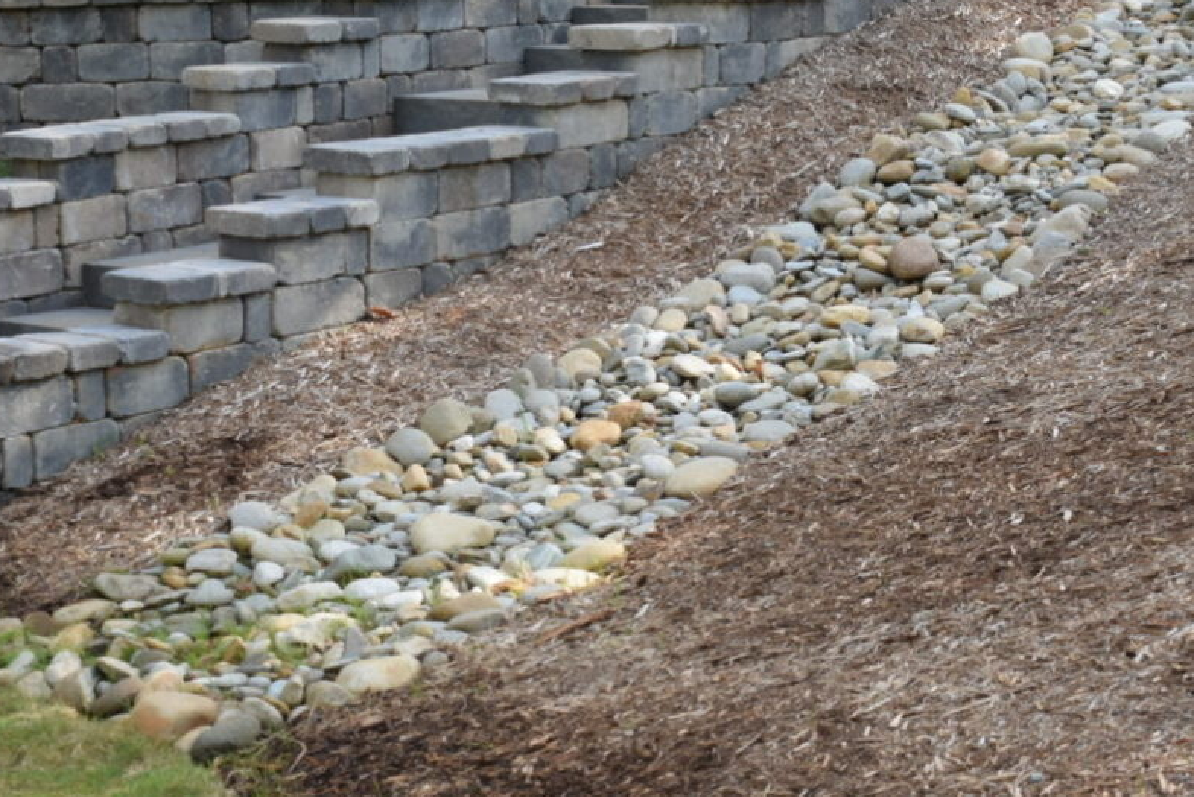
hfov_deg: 23.1
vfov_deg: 15.5
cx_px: 519
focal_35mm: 88
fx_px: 2920
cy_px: 271
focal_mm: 30
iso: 100
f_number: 5.6
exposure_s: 1/125
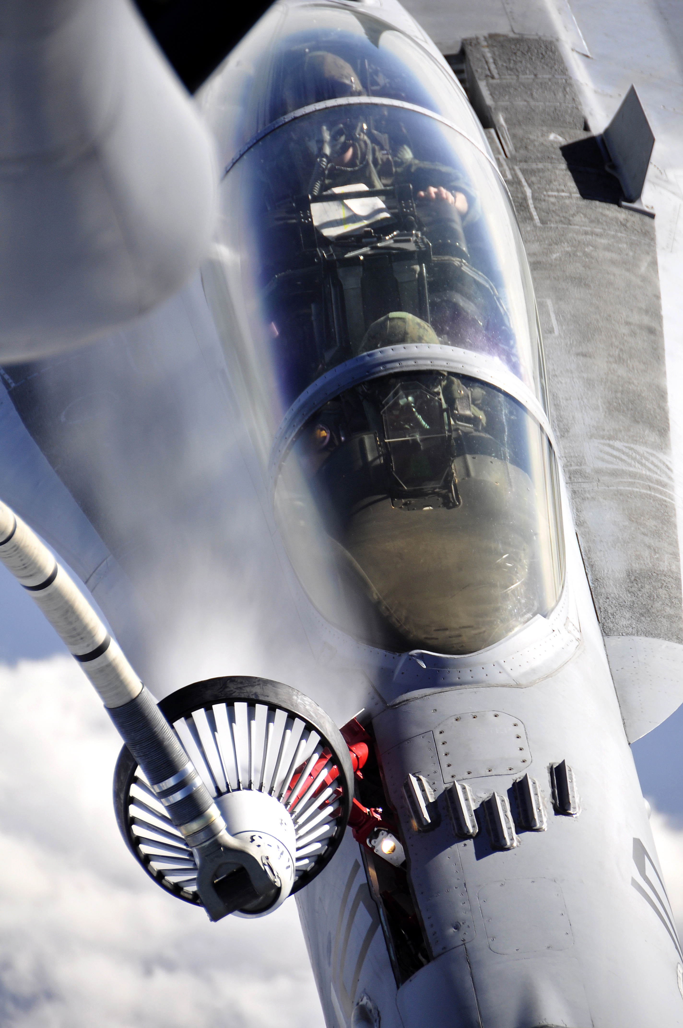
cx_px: 342
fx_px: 8559
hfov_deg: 4.6
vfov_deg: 6.9
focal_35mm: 300
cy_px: 514
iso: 200
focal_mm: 200
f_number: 5.6
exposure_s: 1/500
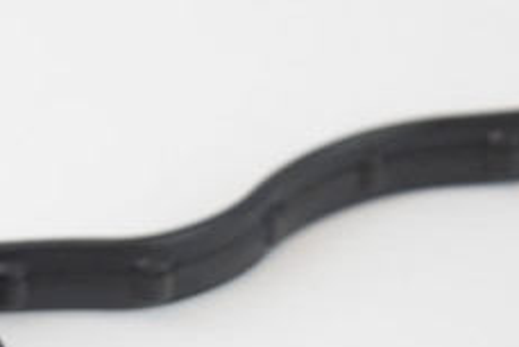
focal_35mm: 230
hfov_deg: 8.8
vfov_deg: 6.0
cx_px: -93
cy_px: 375
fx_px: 3324
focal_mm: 55
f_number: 5.6
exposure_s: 1/60
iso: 1400
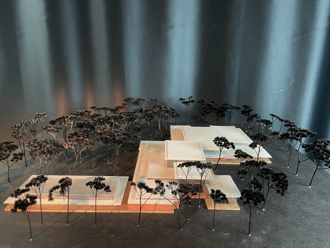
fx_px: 248
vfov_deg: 53.1
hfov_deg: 67.3
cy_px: 124
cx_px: 165
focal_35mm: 26
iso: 160
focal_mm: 4.2
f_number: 1.6
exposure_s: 1/50
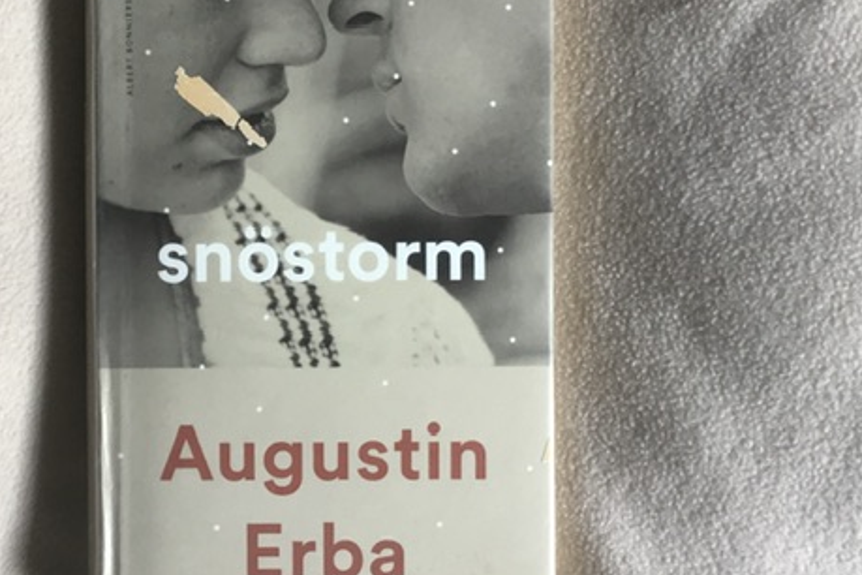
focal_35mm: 45
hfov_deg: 43.3
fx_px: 1077
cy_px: 280
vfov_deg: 29.9
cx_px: 327
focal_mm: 3.3
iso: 32
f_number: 2.4
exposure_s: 1/33
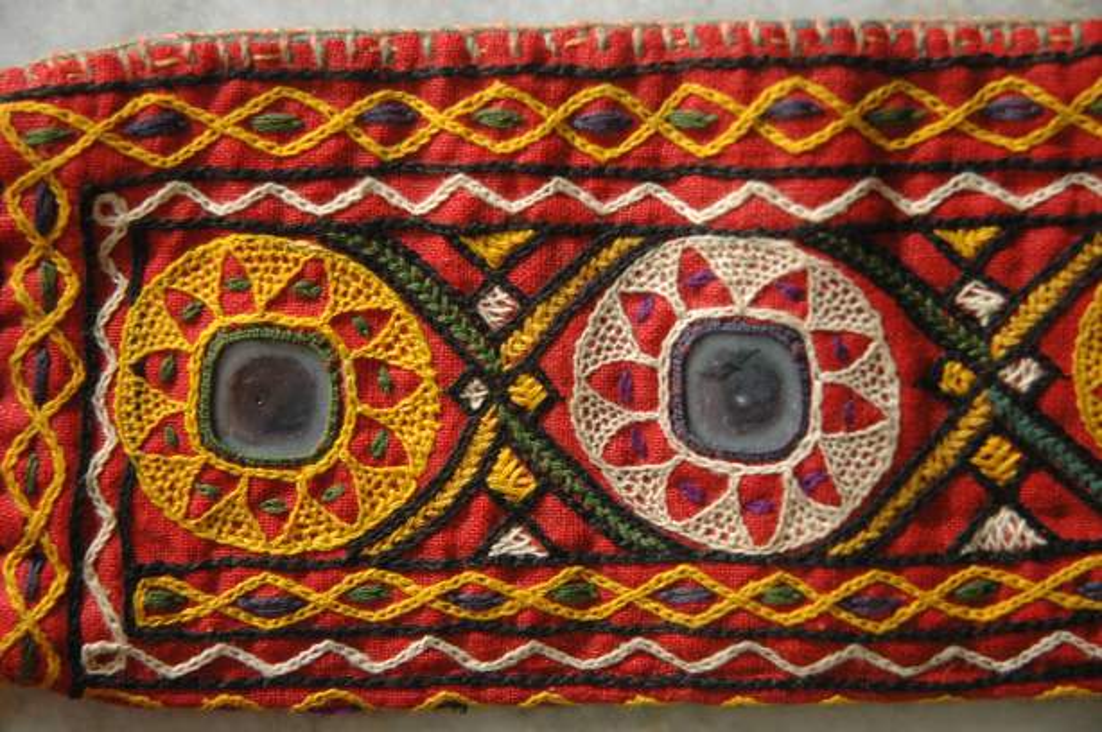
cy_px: 366
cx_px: 551
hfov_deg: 19.5
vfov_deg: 13.0
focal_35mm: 105
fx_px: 3211
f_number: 4.5
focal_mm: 70
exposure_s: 1/13
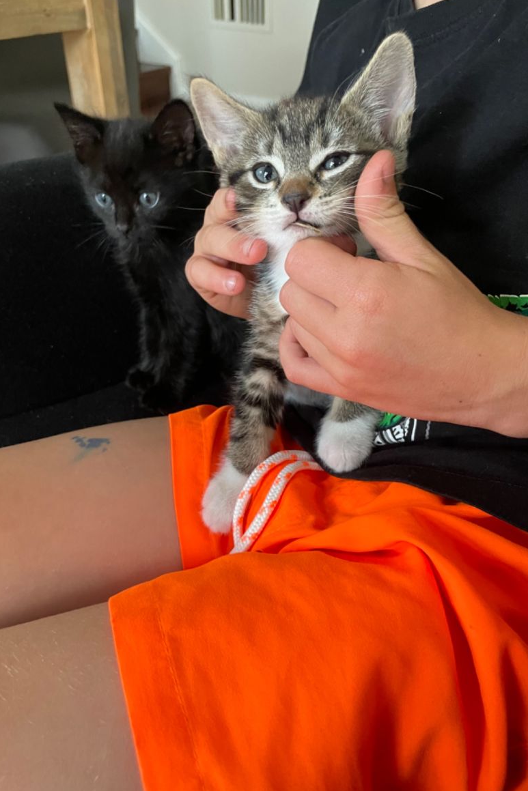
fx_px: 616
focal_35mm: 28
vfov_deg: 65.5
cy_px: 384
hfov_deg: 46.4
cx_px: 239
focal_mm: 4.2
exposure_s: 1/50
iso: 500
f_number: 1.6
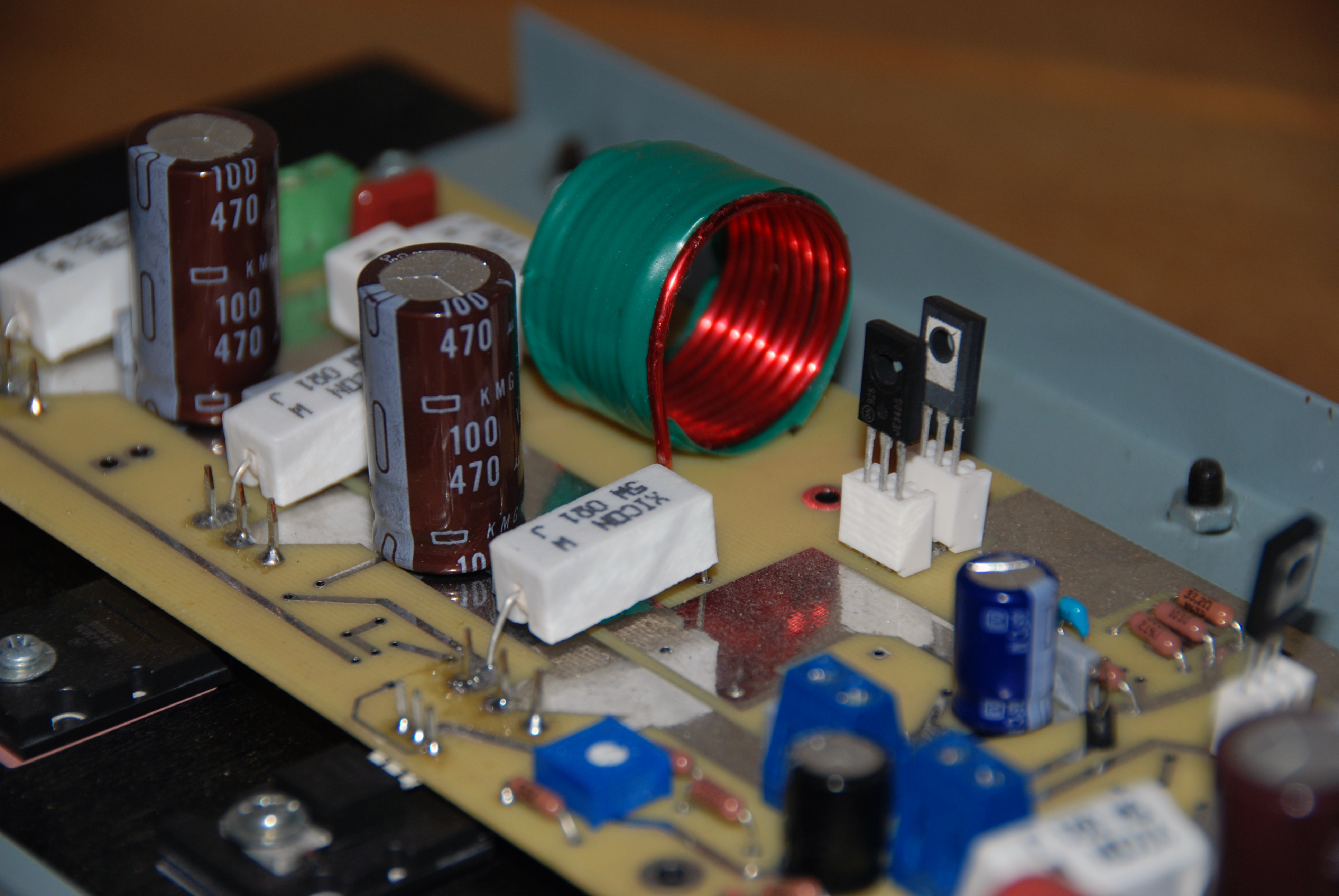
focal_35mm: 168
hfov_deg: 12.2
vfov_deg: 8.2
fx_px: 6256
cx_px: 670
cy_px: 448
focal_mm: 112
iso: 200
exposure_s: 1/60
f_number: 5.6
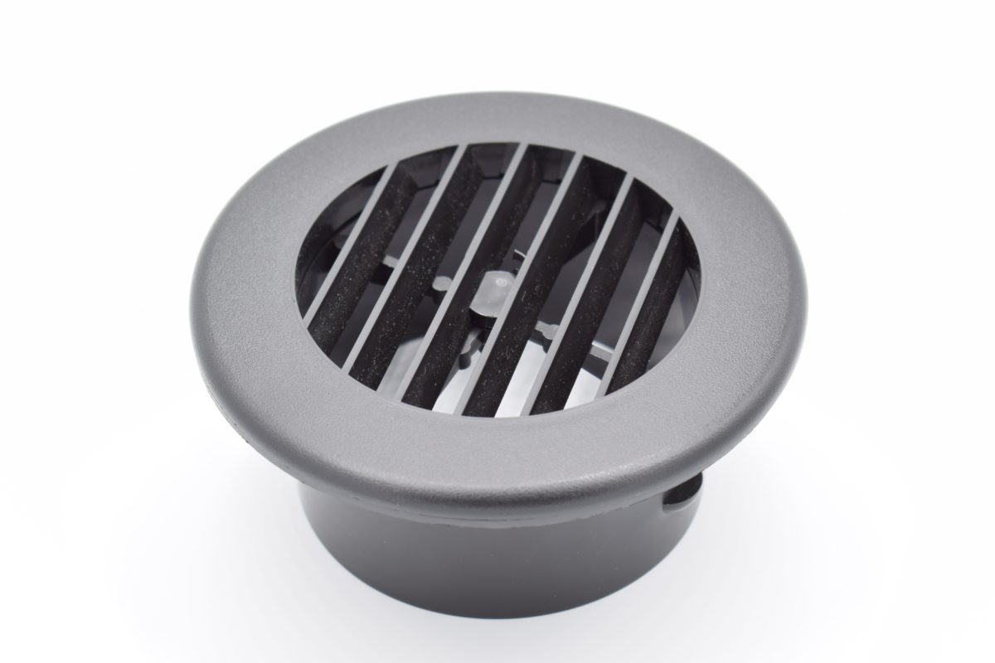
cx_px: 498
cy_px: 332
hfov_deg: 26.0
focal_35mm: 78
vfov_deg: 17.5
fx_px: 2156
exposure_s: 1/25
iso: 100
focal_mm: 52
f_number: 5.6
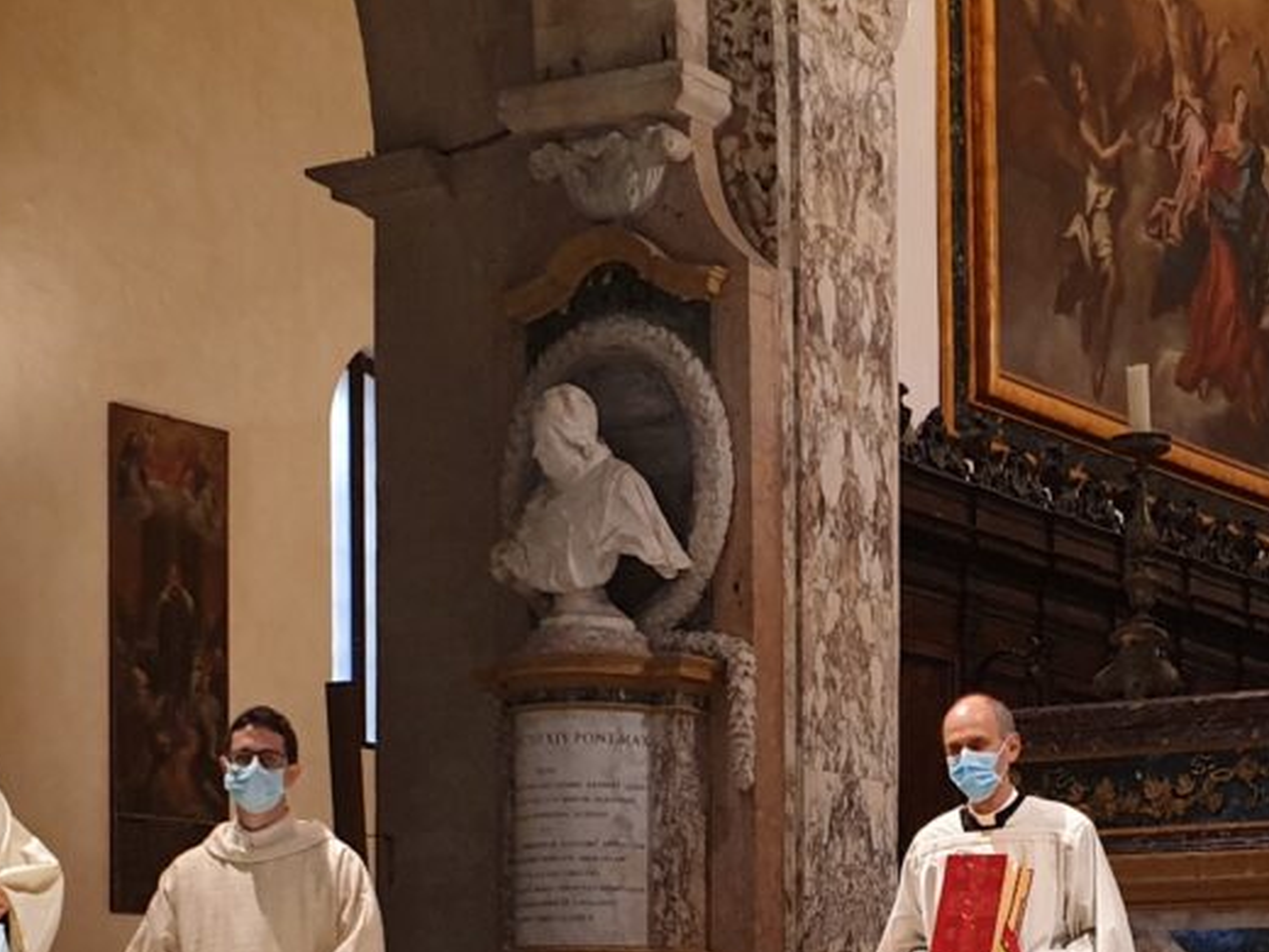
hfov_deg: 31.3
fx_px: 2200
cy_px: 974
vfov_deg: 23.3
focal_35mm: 60
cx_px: 1035
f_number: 2.4
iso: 320
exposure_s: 1/50
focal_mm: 4.3
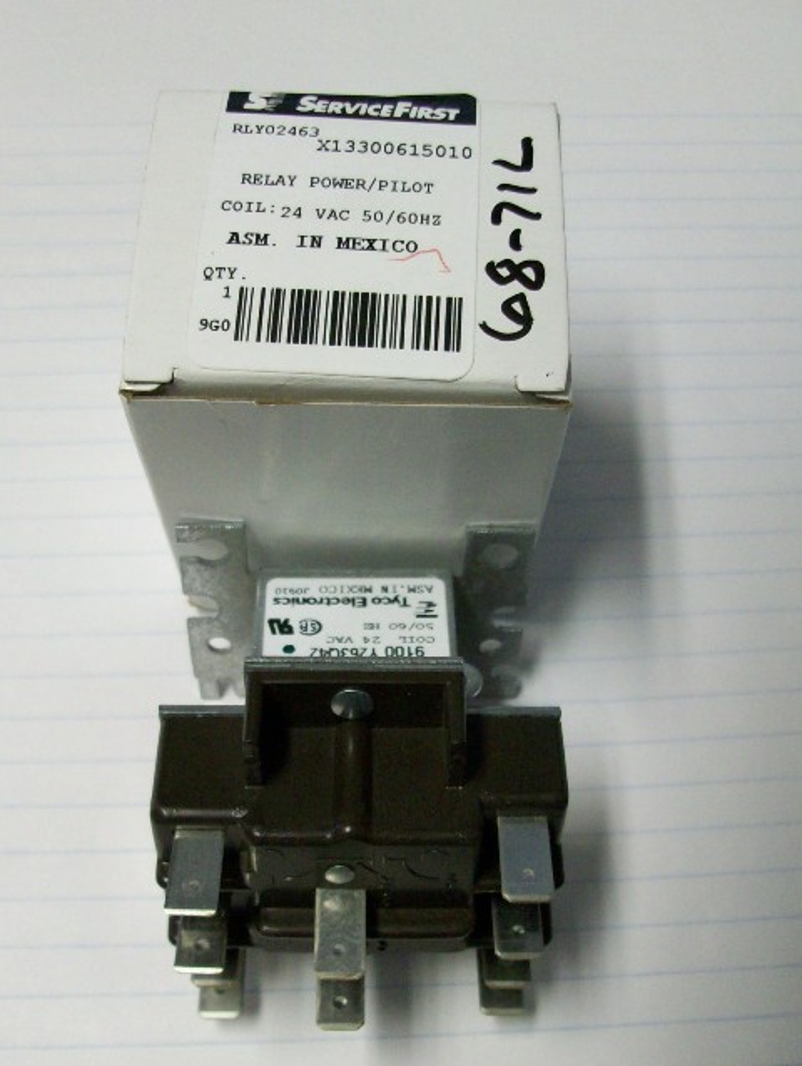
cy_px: 533
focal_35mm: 34
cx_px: 401
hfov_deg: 41.9
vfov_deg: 53.9
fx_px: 1048
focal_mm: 5.7
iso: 160
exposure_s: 1/22.1
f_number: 2.8
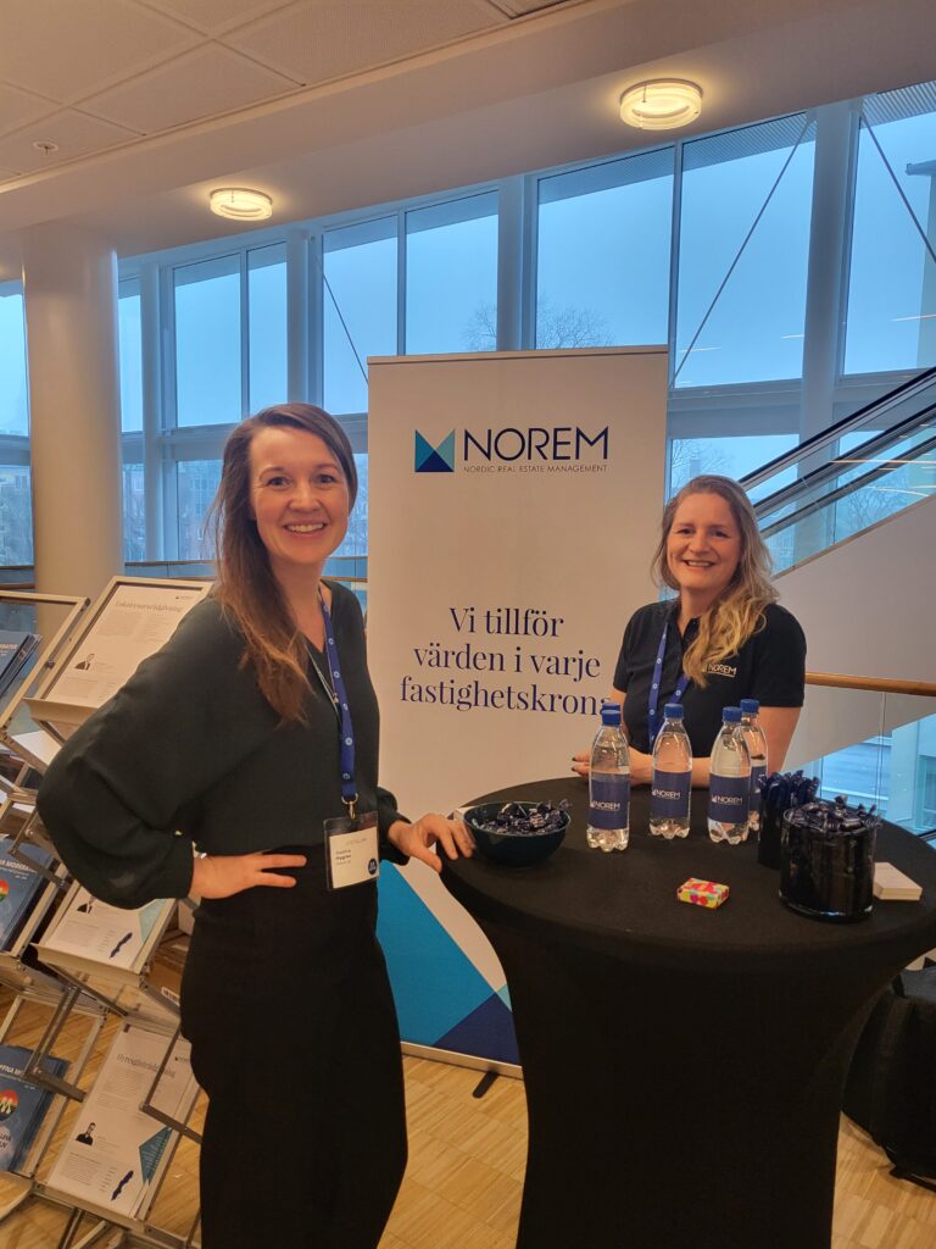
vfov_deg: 67.3
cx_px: 468
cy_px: 624
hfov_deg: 53.1
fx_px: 937
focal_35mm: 26
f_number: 1.8
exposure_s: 1/100
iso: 160
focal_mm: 4.25
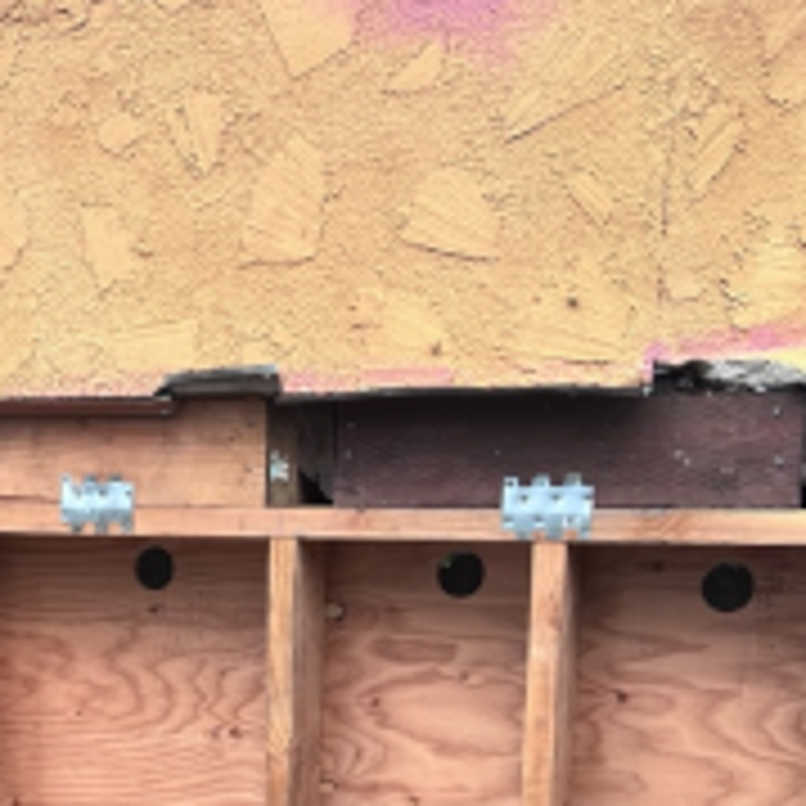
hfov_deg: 25.9
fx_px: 1712
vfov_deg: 25.0
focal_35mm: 65
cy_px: 847
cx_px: 144
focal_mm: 5.7
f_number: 1.5
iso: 50
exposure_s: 1/1209
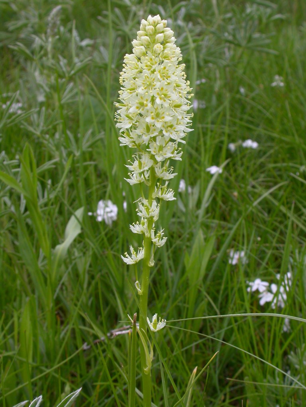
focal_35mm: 78
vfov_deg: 25.0
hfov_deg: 18.9
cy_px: 204
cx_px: 153
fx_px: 919
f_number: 6.3
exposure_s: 1/96.2
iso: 100
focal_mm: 16.2
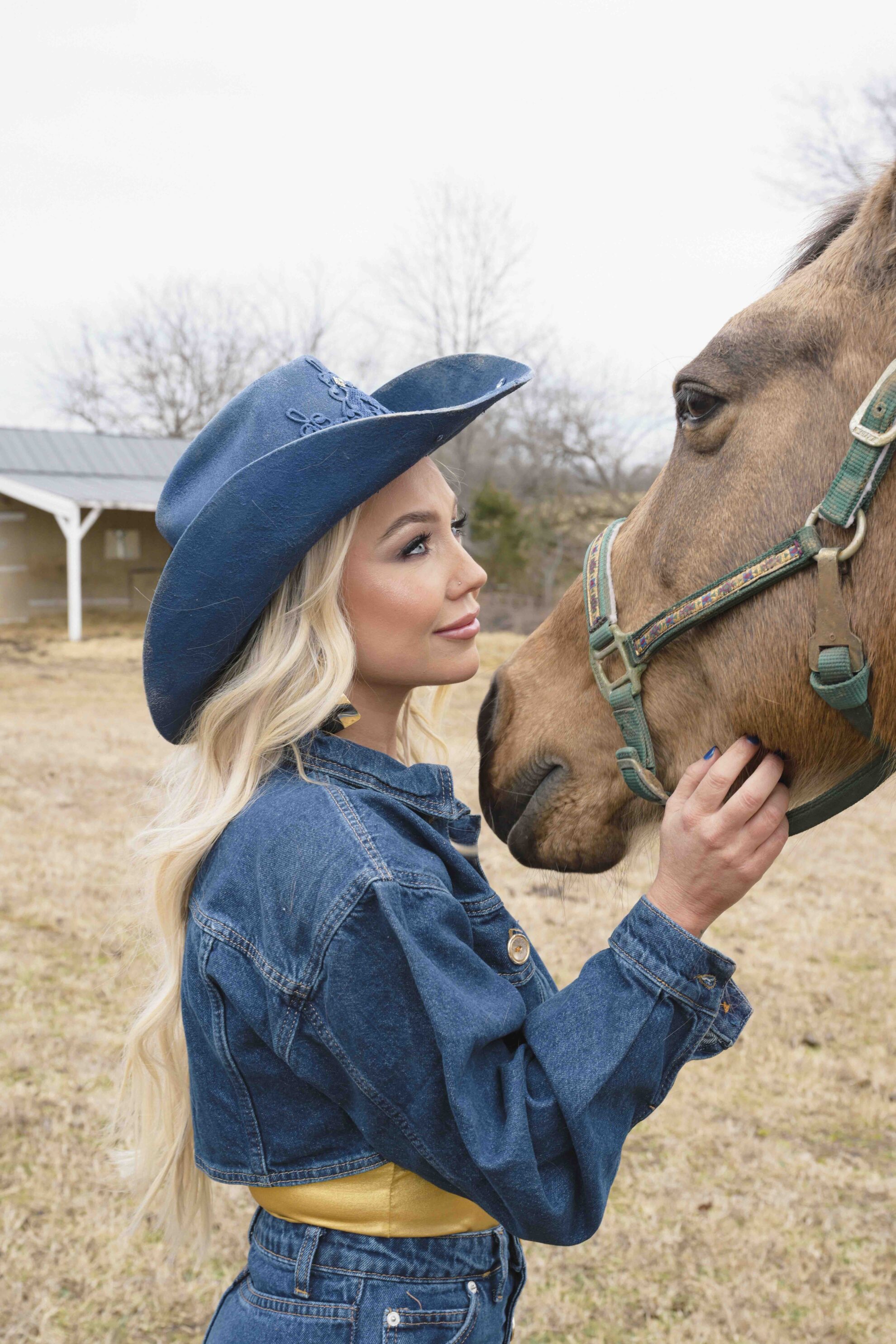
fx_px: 1717
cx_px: 448
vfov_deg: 42.7
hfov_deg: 29.2
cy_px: 672
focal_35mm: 46
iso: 400
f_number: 9
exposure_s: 1/125
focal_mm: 46
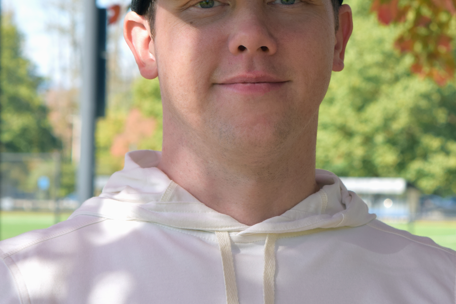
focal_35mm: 143
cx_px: 208
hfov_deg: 14.4
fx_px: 1809
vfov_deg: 9.6
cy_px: 66
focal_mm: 55
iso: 200
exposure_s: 1/250
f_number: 8
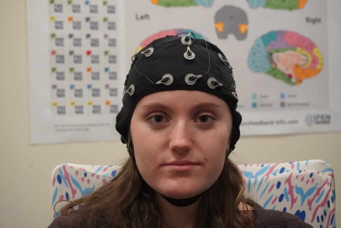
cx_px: 170
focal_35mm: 75
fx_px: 711
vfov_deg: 18.2
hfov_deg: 27.0
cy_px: 114
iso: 5000
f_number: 5.6
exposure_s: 1/160
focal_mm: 50
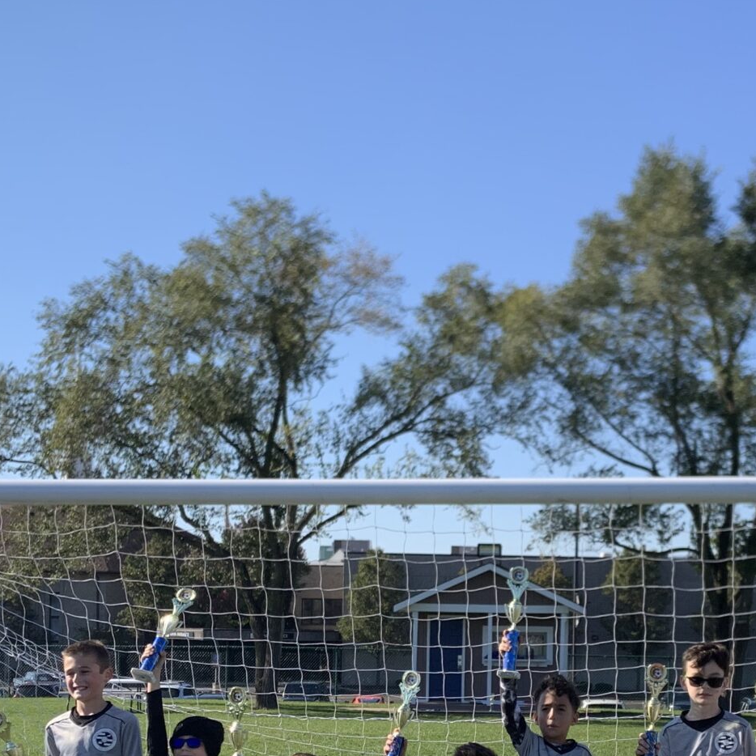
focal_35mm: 63
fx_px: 1557
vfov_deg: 26.7
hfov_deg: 27.0
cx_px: 554
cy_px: 629
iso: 25
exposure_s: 1/1718
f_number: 1.8
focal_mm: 4.25
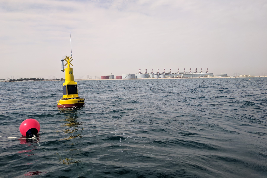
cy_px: 79
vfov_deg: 46.3
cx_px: 131
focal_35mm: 28
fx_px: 208
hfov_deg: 65.5
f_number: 2
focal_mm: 4.67
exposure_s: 1/3584
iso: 61
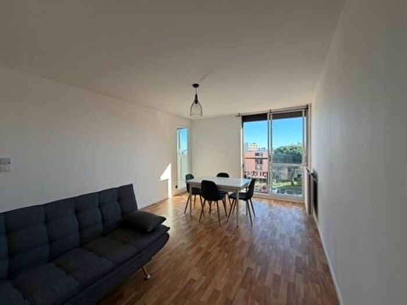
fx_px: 165
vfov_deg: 85.7
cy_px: 152
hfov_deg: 102.1
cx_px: 204
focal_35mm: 14
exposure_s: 1/176
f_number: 2.2
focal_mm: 2.22
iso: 50
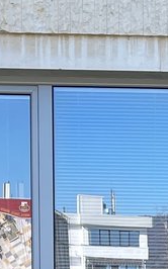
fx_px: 1217
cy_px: 388
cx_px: 366
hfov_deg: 7.5
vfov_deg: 12.1
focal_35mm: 166
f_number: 1.6
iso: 32
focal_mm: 5.1
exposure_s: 1/855
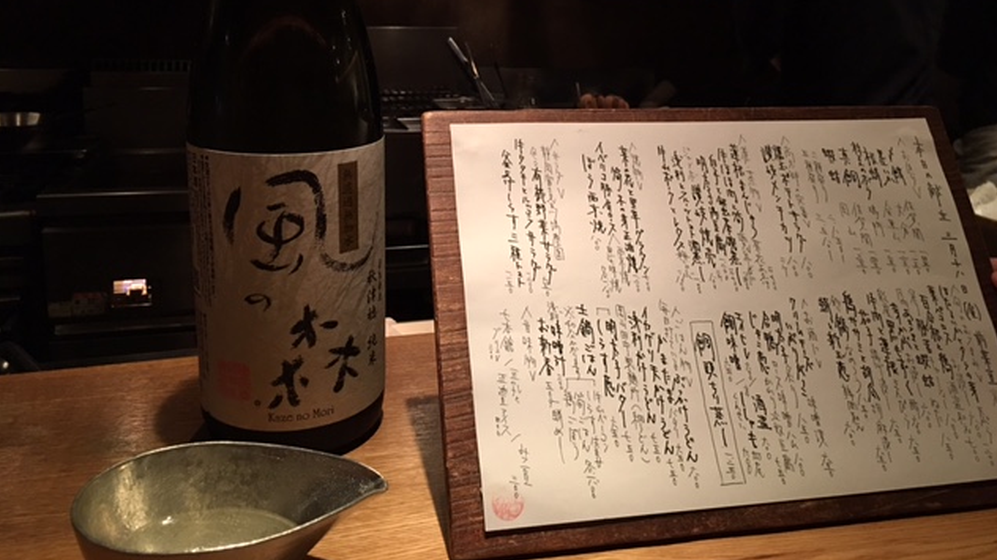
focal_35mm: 32
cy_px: 185
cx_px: 503
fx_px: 846
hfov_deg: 61.0
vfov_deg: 36.3
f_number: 2.2
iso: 80
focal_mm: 4.15
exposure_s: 1/10
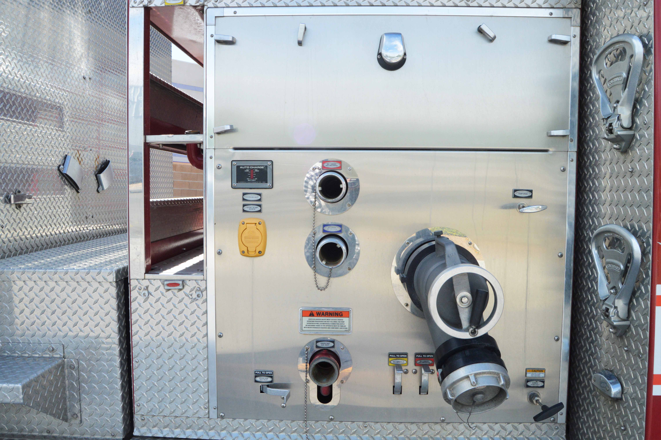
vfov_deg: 47.8
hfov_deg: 67.4
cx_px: 330
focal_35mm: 27
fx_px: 495
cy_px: 220
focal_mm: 18
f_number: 11
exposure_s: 1/500
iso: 800
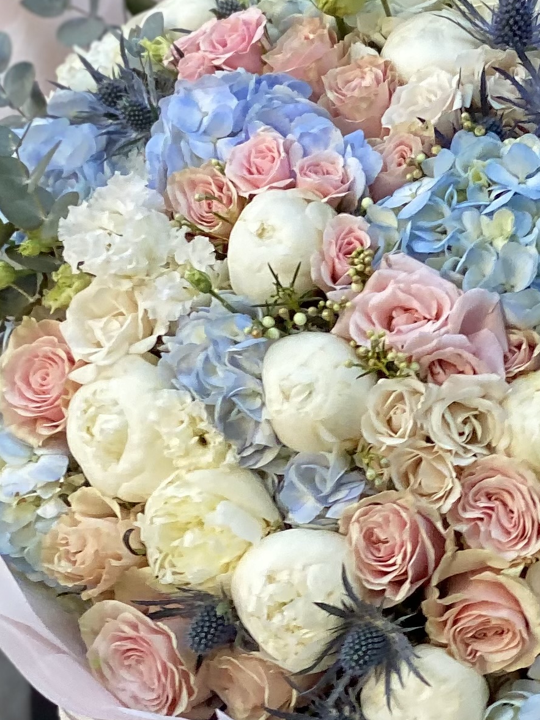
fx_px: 3704
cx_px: 503
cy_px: 424
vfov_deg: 11.1
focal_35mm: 178
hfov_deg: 8.3
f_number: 2
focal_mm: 6
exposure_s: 1/122
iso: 40
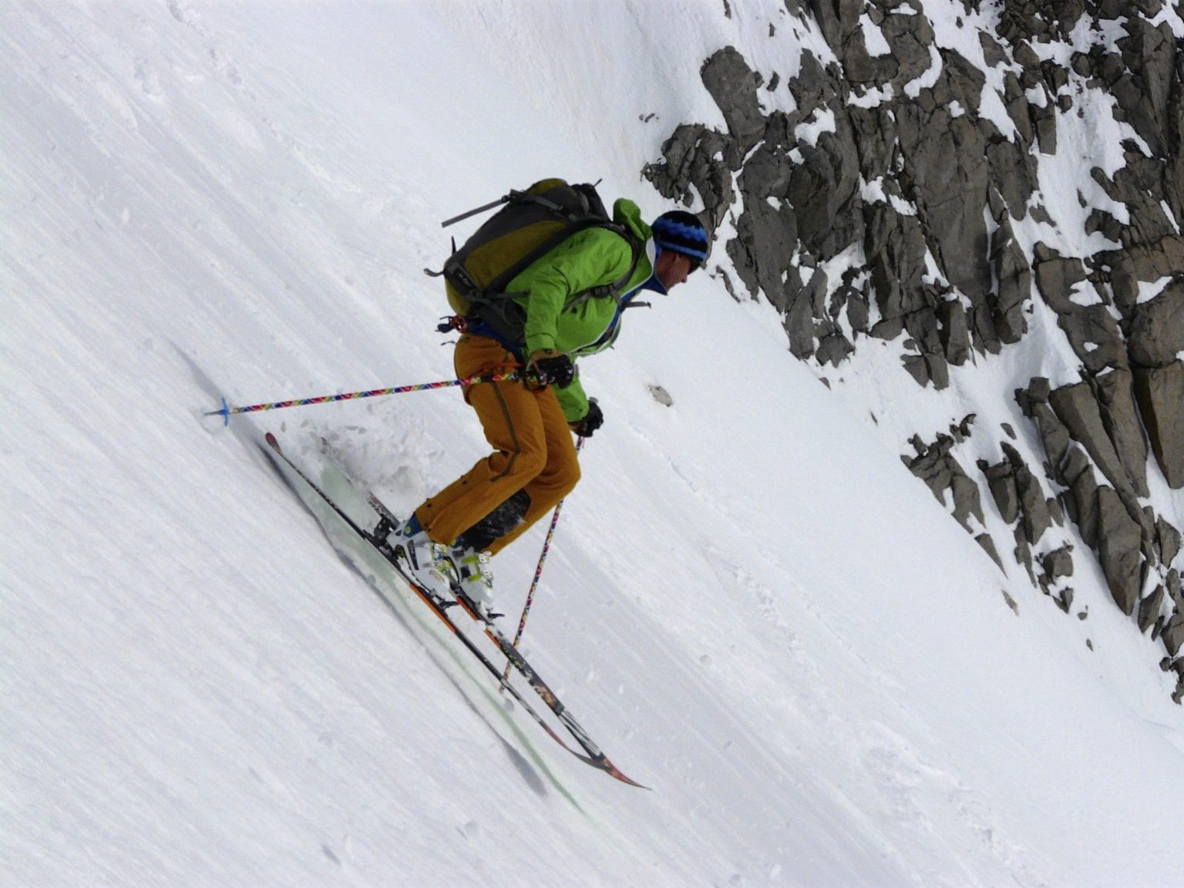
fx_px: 4207
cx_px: 592
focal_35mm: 123
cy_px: 444
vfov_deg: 12.0
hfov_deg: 16.0
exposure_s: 1/1000
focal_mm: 20.2
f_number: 8
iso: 100
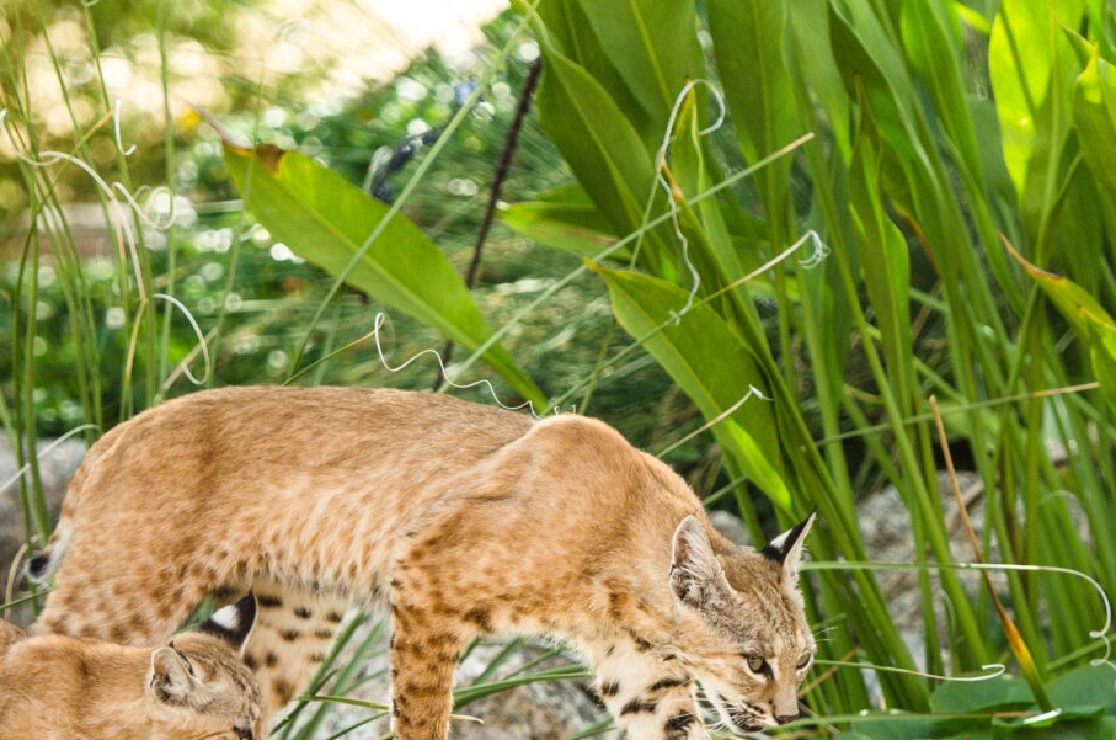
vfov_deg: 4.0
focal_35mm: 344
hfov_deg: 6.0
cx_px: 645
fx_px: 10643
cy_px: 639
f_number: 2.8
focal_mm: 130
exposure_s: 1/400
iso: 250
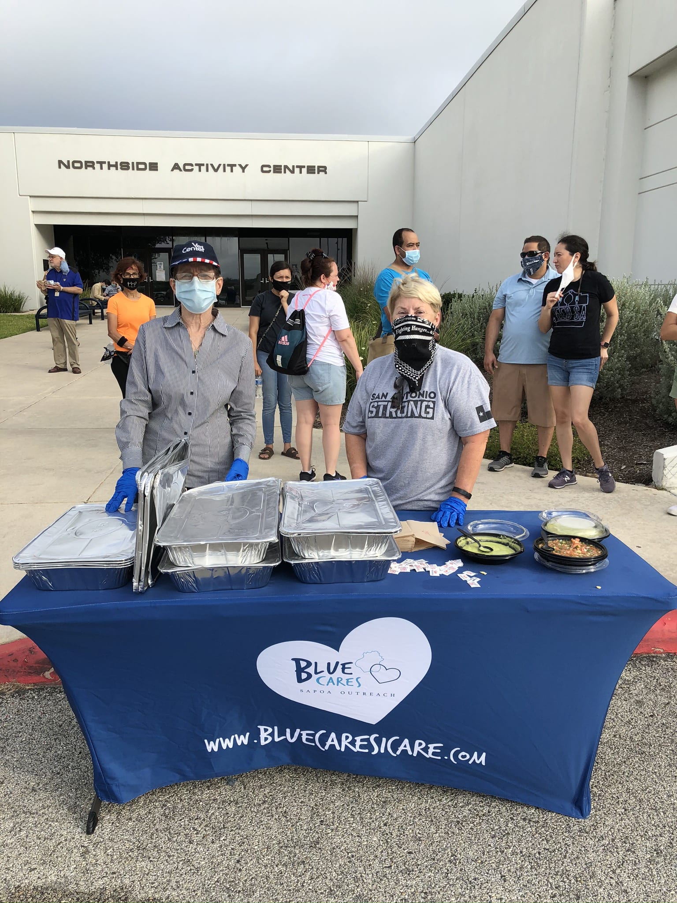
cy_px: 452
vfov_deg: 63.4
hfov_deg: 49.7
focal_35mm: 28
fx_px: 730
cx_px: 338
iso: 20
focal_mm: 4
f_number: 1.8
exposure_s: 1/714
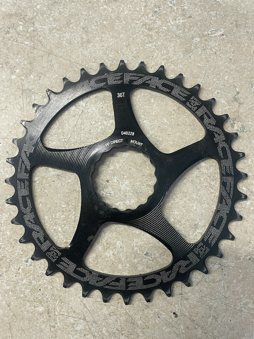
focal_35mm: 26
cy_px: 170
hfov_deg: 53.1
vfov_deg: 67.3
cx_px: 127
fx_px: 254
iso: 100
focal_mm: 4.2
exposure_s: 1/60
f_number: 1.6
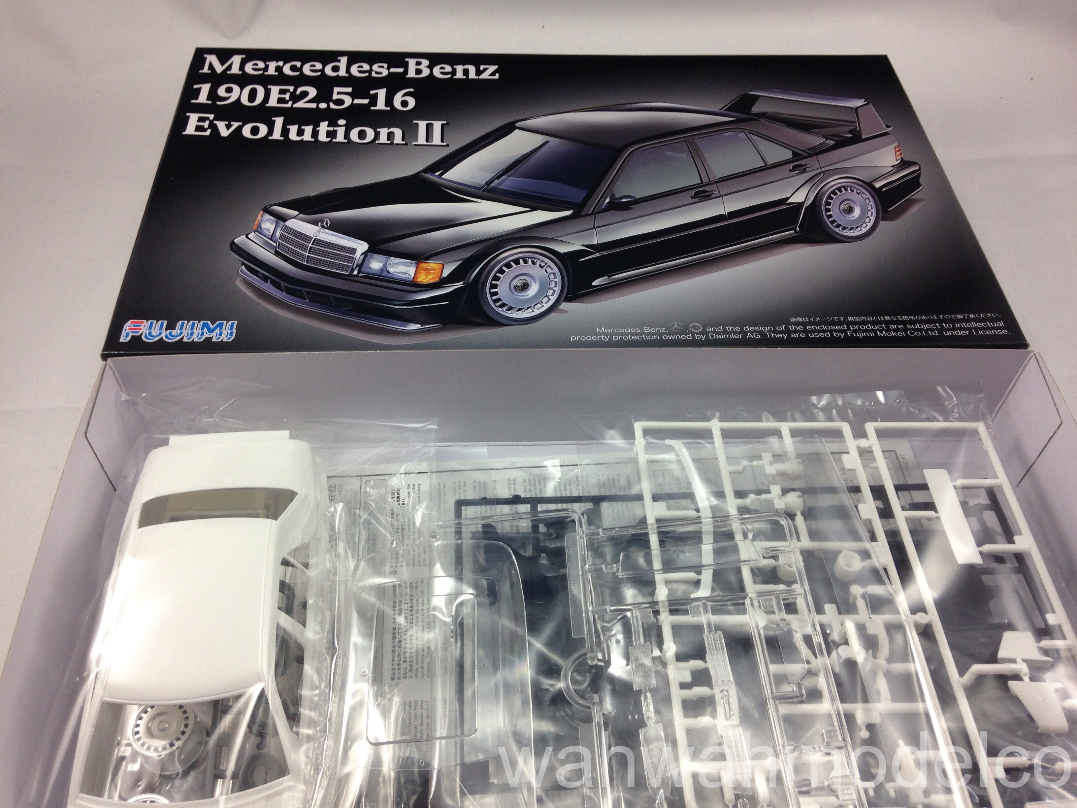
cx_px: 538
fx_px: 1027
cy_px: 404
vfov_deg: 42.9
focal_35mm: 33
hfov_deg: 55.4
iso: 80
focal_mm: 4.13
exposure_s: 1/100
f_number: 2.4
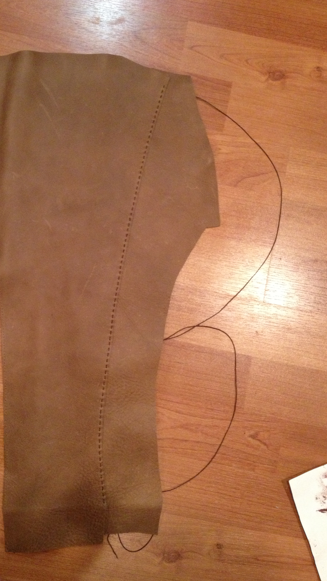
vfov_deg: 51.6
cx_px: 117
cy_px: 294
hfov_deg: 30.3
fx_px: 601
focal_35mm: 39
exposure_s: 1/17
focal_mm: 4.28
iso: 400
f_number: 2.4
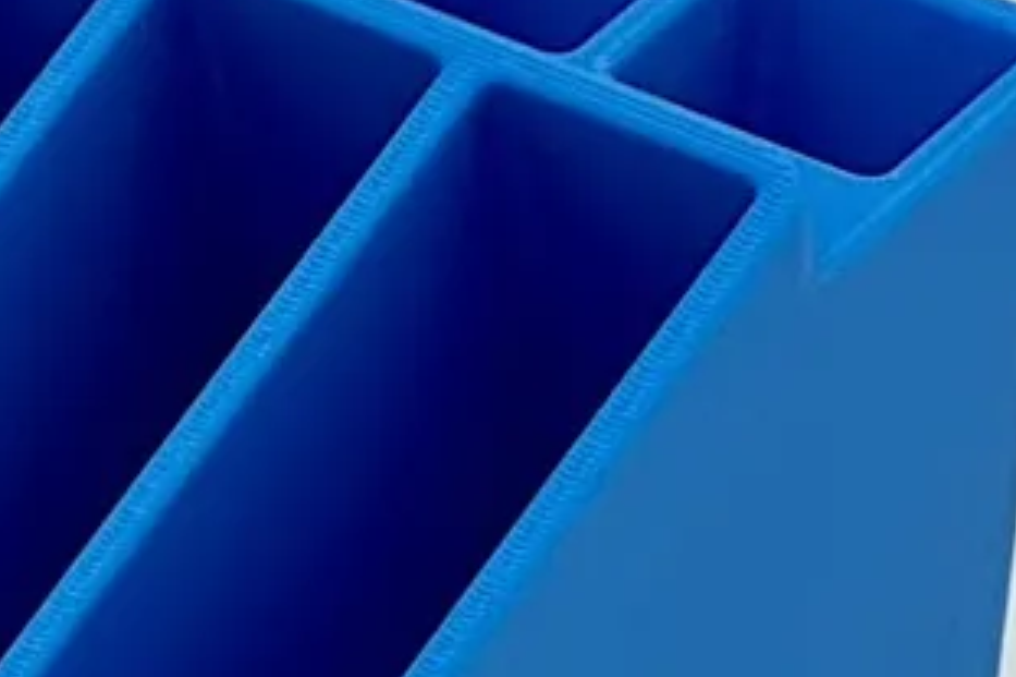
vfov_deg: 2.6
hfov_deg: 3.8
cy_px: 1050
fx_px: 14865
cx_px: -1780
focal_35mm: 527
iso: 25
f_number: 2.8
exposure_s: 1/130
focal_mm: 9
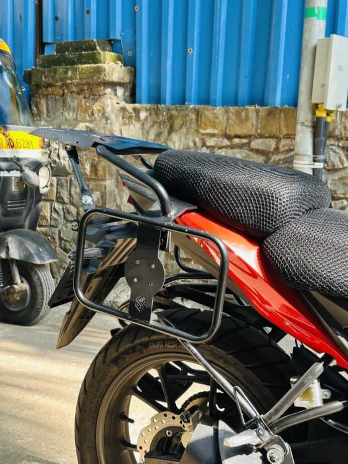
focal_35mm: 48
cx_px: 174
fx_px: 643
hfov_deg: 30.3
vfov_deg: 39.7
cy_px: 232
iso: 64
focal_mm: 6.86
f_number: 1.78
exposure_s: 1/190
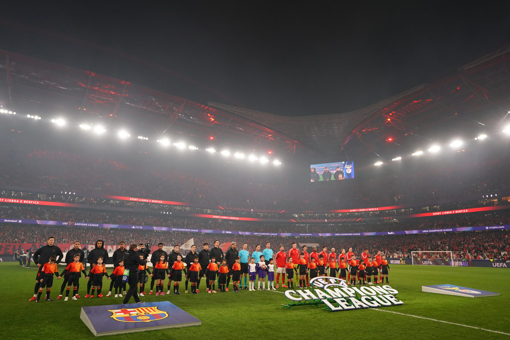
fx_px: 326
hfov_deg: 76.1
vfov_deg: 55.1
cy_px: 170
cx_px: 255
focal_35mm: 23
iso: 2000
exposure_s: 1/640
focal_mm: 23
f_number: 5
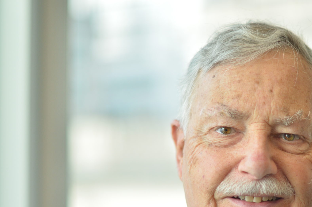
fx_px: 1055
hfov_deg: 16.7
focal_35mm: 122
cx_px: 244
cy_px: 166
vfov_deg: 11.2
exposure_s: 1/1600
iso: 400
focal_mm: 50
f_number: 1.4
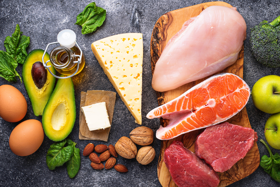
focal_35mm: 50
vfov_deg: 27.0
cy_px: 94
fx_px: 389
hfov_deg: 39.6
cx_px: 140
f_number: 9
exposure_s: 1/100
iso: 100
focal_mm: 50
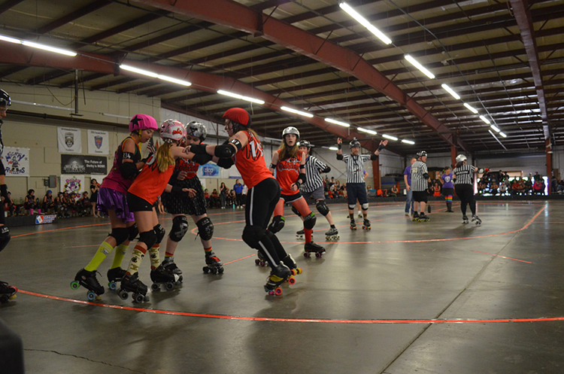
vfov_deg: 47.8
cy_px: 187
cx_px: 282
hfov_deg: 67.5
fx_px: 422
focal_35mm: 27
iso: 1600
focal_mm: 18
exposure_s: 1/125
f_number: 3.5
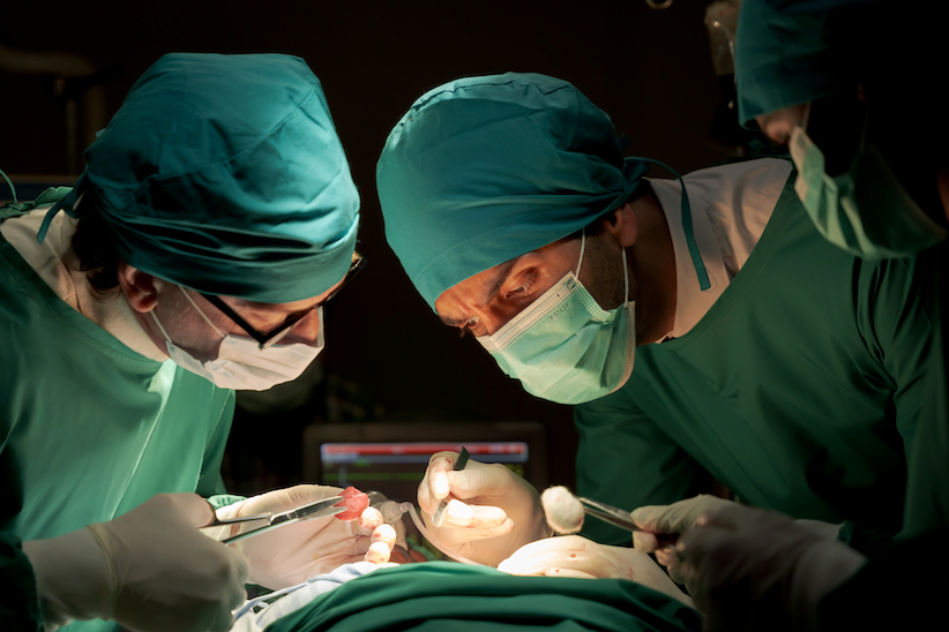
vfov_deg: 14.8
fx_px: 2425
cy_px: 393
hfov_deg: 22.1
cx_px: 411
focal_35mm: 92
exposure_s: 1/250
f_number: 2.8
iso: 500
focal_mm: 70
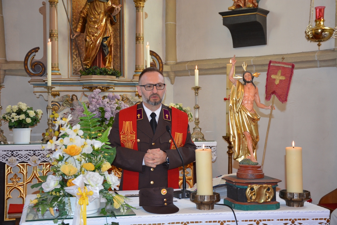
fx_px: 562
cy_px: 112
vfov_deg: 22.6
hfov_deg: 33.4
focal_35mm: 60
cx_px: 168
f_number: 4.5
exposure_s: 1/60
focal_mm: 40
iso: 720
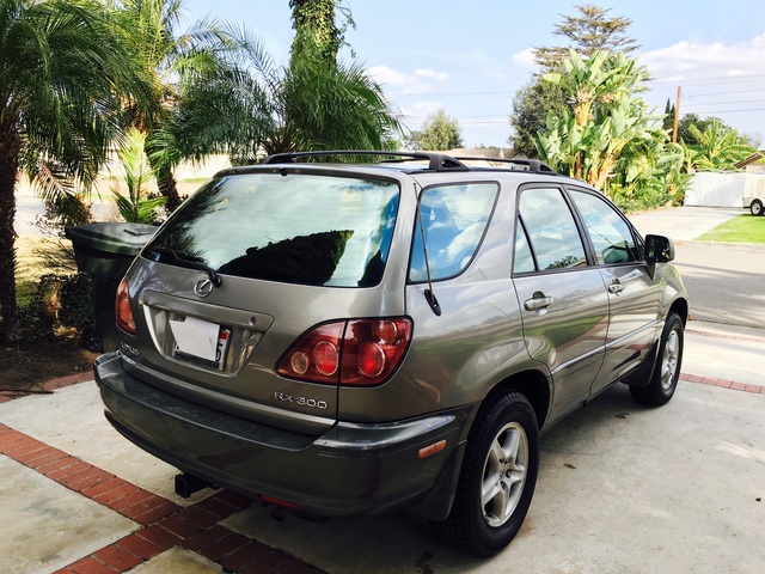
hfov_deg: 61.7
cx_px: 382
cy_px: 287
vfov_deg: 48.2
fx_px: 641
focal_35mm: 29
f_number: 2.2
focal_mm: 4.15
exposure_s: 1/384
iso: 25
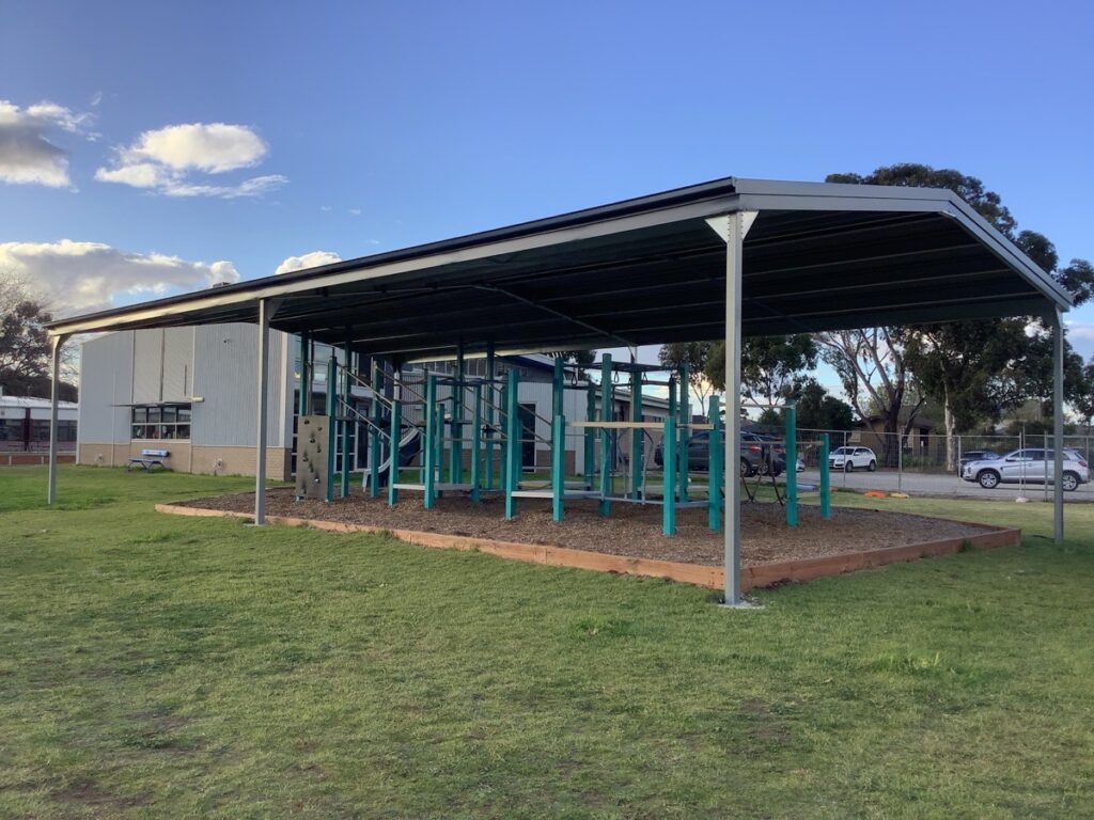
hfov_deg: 58.4
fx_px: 980
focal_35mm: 31
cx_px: 547
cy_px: 410
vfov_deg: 45.4
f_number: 2.4
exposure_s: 1/332
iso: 25
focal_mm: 3.3
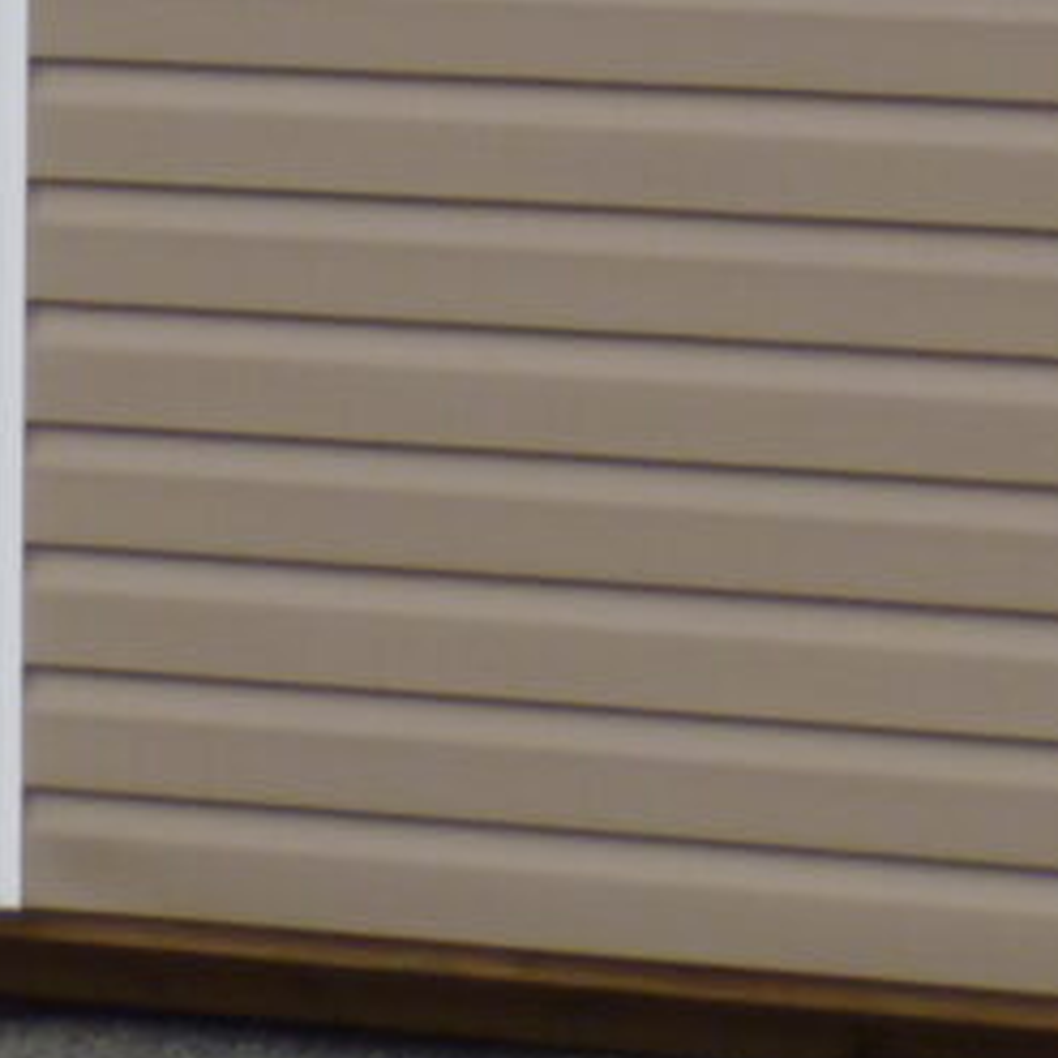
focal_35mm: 526
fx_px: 18189
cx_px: 368
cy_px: -732
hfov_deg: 3.3
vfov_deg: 3.3
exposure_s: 1/200
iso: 100
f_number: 5.2
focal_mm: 16.5
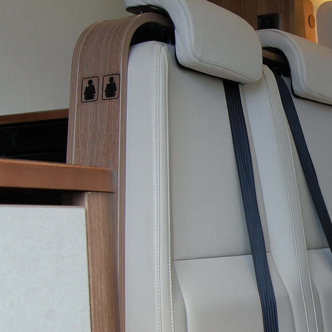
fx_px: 836
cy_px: 301
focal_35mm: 77
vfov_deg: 21.9
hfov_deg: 20.6
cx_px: 422
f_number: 8
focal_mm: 20
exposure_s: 1/80
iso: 400
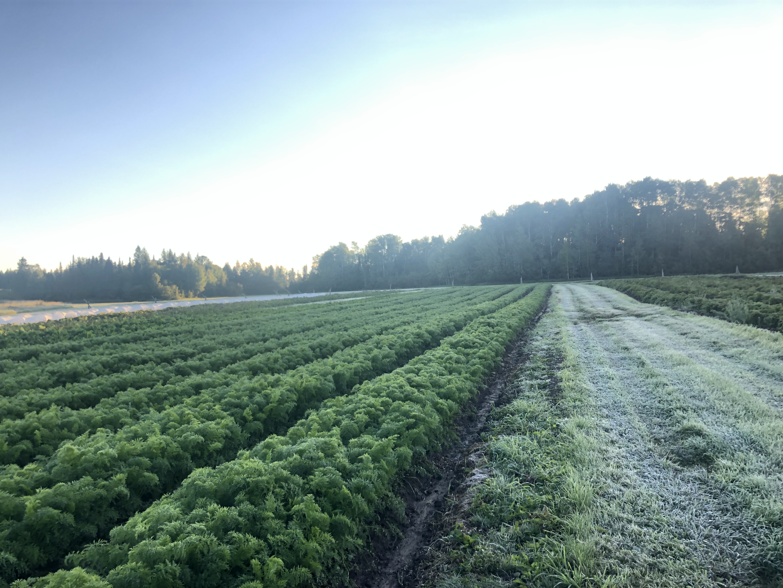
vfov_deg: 49.7
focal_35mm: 28
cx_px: 392
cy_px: 294
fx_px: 633
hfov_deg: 63.4
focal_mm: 3.99
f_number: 1.8
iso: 20
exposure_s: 1/127
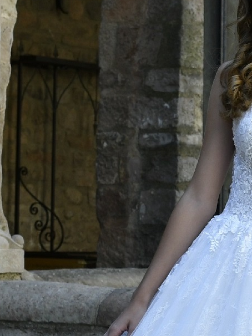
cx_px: 258
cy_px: 252
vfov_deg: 15.7
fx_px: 1214
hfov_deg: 11.7
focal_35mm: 125
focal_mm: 35
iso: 200
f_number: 6.3
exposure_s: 1/160
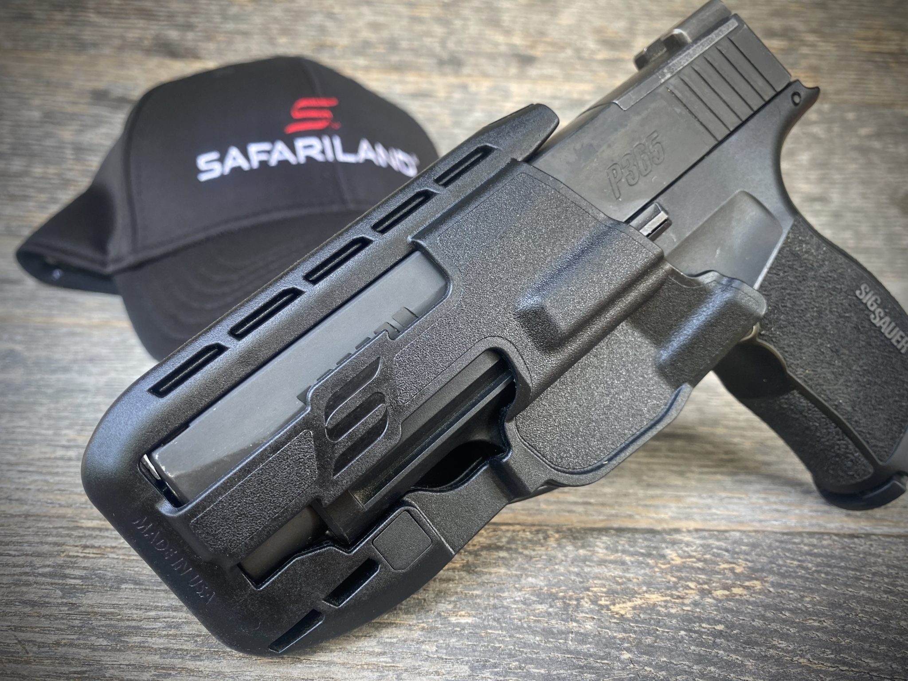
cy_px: 340
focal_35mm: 26
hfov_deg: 67.3
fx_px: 682
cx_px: 454
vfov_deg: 53.1
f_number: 1.8
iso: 100
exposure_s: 1/121
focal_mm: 4.25
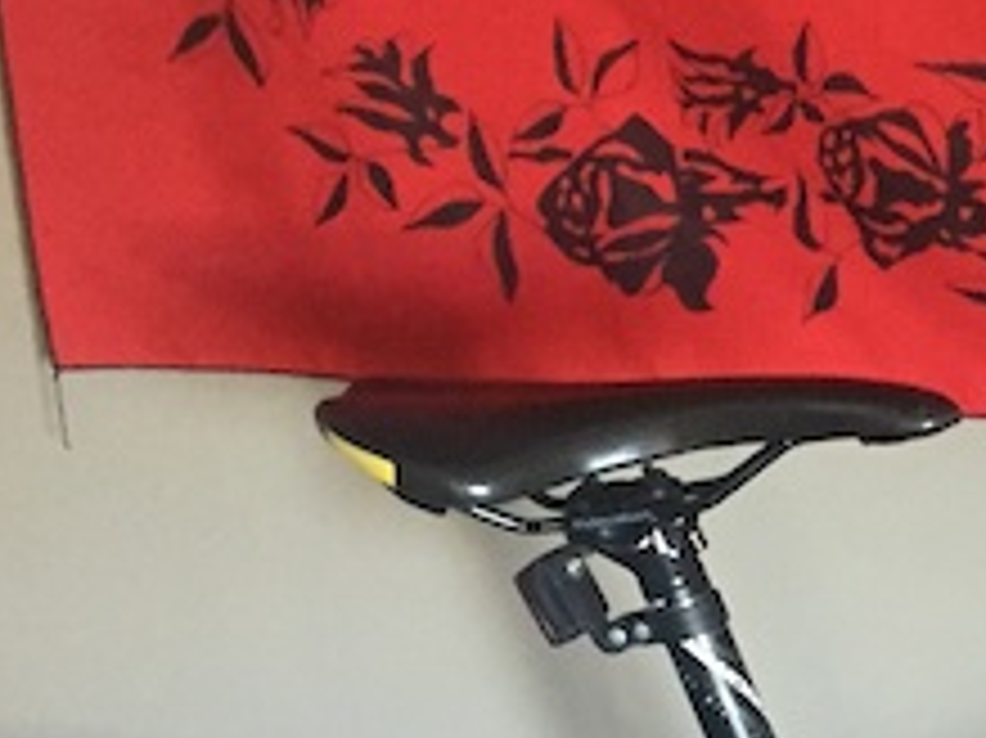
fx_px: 3018
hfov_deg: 17.0
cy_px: 1192
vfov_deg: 13.0
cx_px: 1418
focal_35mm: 106
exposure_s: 1/17
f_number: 2.2
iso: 250
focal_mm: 4.15
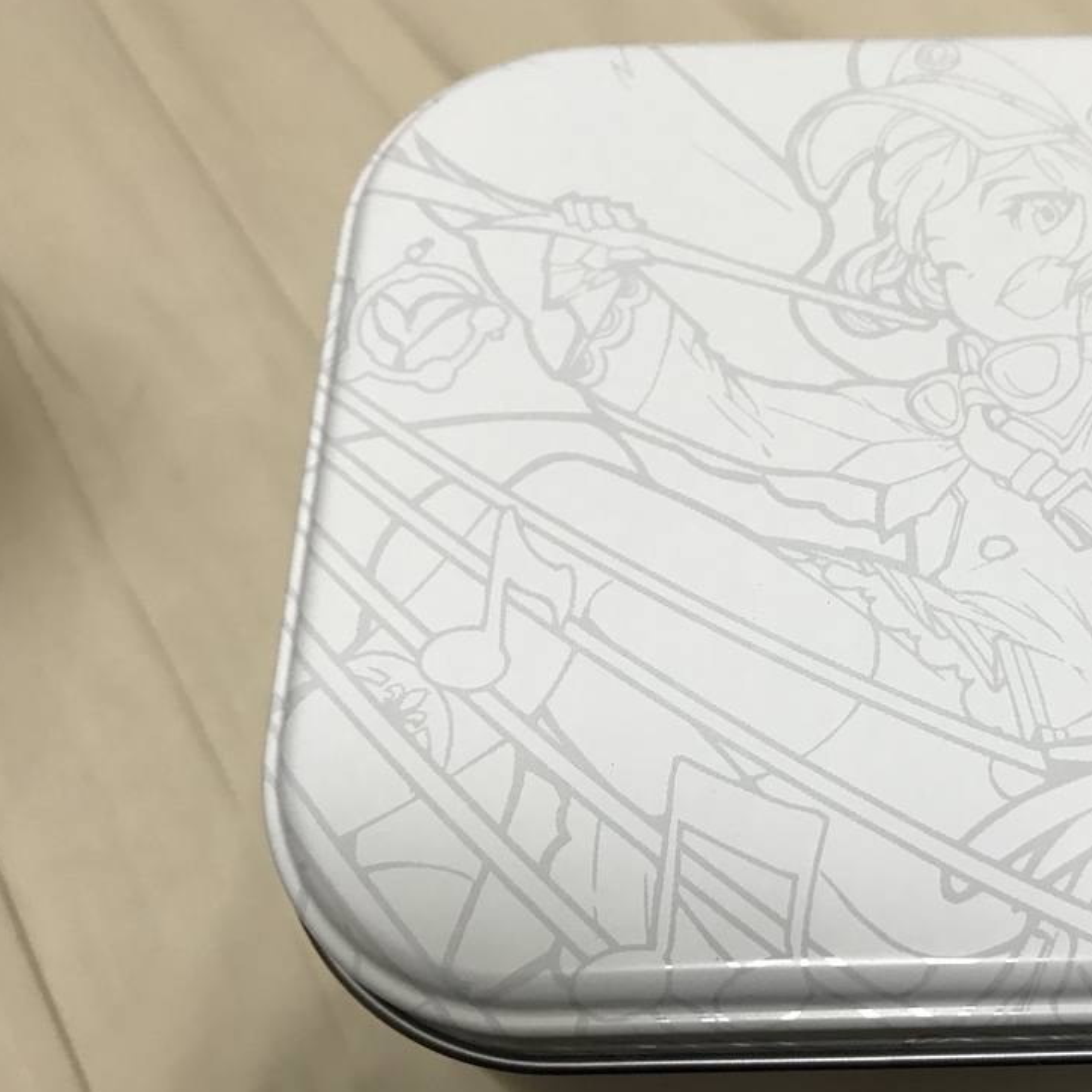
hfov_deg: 39.5
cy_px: 646
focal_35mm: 41
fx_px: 1463
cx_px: 849
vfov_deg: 40.8
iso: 40
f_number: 1.8
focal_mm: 3.99
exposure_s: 1/20
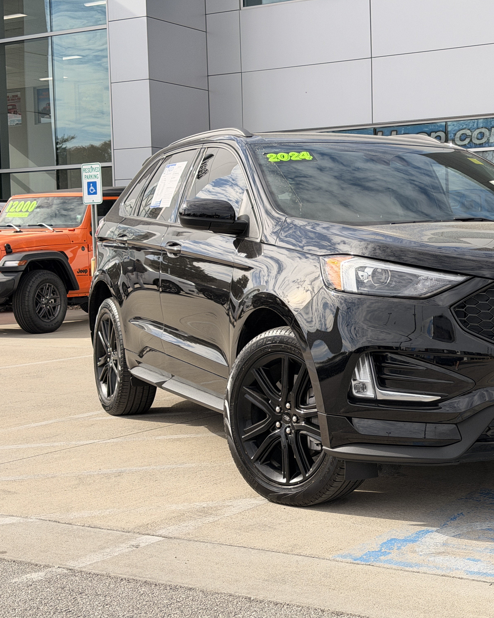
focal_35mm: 63
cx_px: 400
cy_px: 310
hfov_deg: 23.8
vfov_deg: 30.0
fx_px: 1151
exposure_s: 1/3891
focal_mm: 6.76
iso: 80
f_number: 1.78
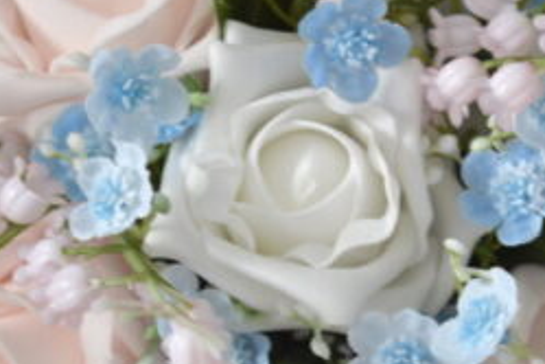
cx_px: 403
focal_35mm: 159
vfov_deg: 8.6
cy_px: 201
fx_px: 2406
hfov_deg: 12.9
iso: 1100
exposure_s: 1/60
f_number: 5.6
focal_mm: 55
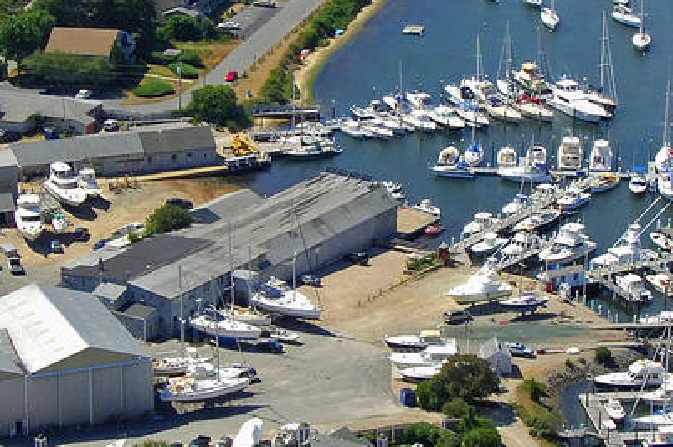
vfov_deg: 10.1
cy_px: 188
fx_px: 2521
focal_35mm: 135
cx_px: 400
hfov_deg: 15.2
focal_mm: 24
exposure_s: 1/1000
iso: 400
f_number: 7.1
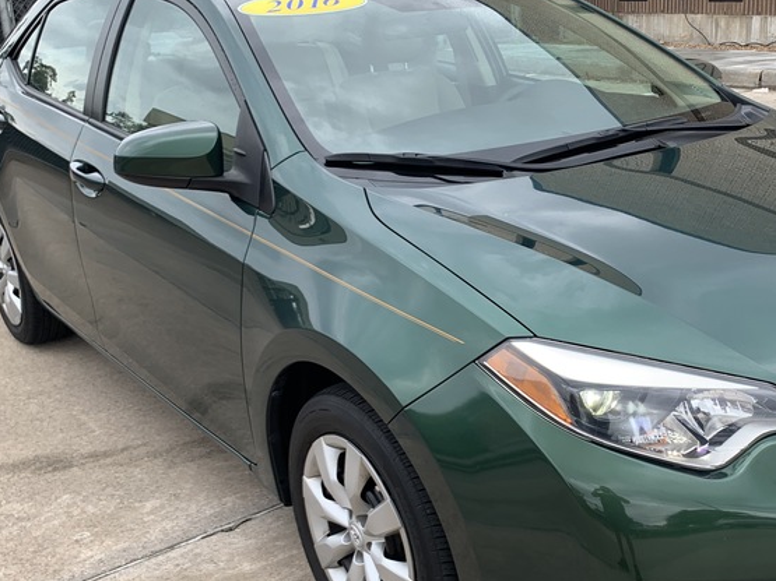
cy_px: 307
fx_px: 1009
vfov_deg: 32.2
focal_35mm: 45
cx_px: 533
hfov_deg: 41.4
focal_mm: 4.25
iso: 25
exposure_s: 1/122
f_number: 1.8
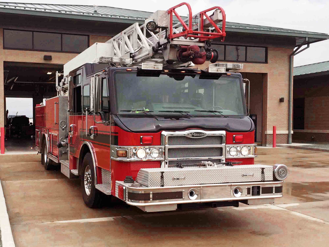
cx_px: 164
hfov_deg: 61.7
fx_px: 276
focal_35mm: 29
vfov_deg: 48.2
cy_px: 124
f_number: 2.2
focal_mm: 4.15
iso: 32
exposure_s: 1/1580
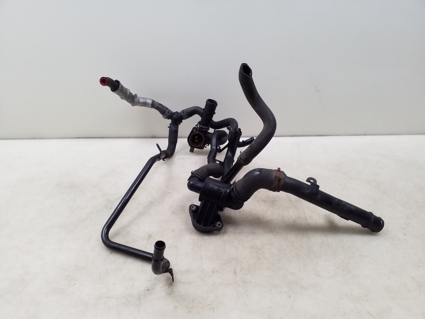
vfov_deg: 51.4
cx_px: 212
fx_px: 331
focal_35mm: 27
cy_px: 160
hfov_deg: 65.3
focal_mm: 3.6
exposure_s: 1/50
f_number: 1.9
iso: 100
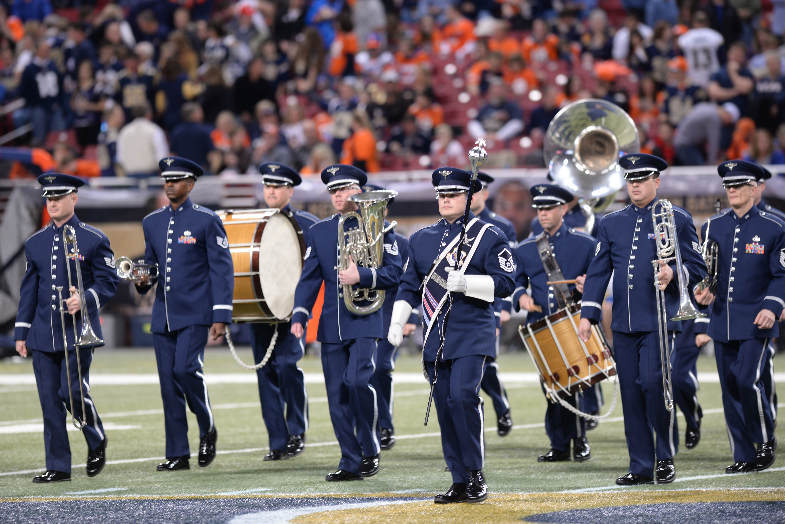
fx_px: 6544
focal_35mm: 300
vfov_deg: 4.6
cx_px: 392
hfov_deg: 6.9
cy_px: 262
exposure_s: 1/60
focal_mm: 300
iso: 250
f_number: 3.5
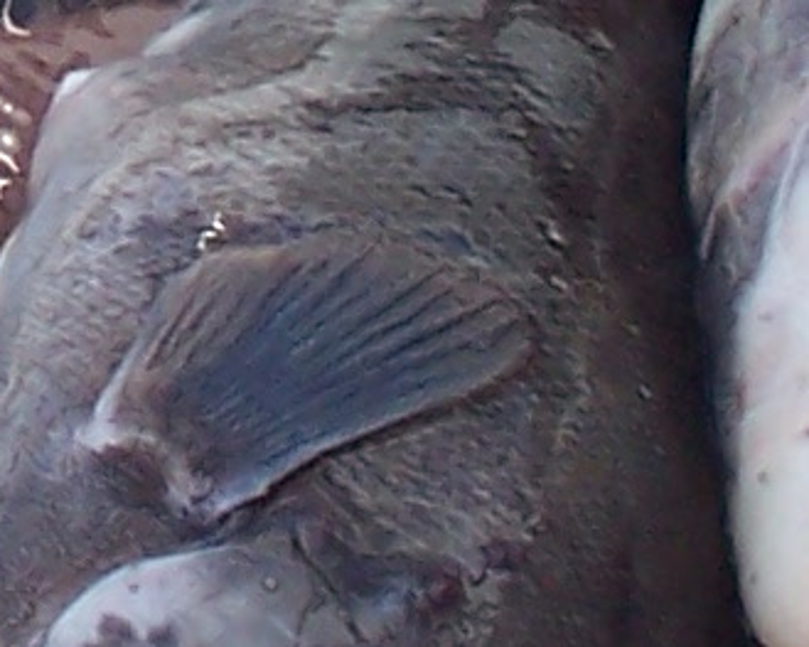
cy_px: -669
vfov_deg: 3.4
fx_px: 10963
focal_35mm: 458
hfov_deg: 4.2
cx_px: -620
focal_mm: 11.1
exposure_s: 1/250
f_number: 3.2
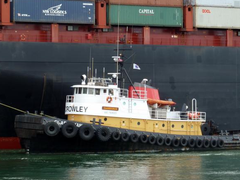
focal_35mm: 202
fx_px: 1401
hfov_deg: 9.8
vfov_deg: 7.4
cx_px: 153
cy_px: 94
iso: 80
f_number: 4.5
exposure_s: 1/60
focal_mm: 24.1
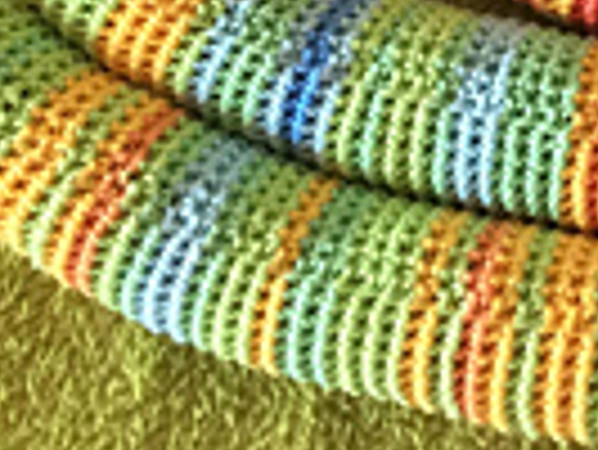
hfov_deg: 15.6
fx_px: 2075
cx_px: 769
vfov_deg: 11.7
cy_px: -281
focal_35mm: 120
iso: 100
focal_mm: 3.3
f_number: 2.4
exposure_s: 1/25
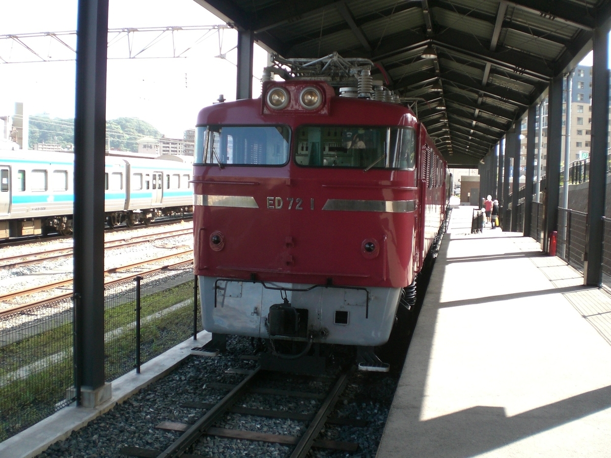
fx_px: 671
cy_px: 229
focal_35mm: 38
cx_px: 306
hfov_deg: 49.0
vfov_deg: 37.7
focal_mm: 6.3
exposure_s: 1/250
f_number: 3.1
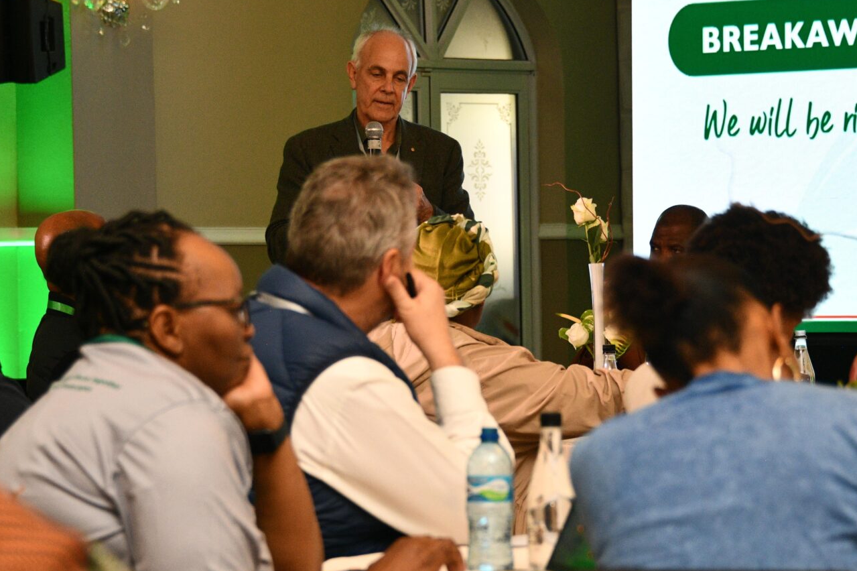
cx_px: 455
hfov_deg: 11.9
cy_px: 255
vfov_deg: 7.9
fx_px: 4117
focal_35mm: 173
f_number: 5.3
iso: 1600
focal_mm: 90
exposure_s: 1/160
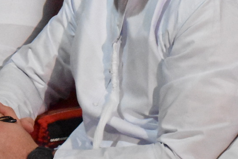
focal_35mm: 365
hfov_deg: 5.6
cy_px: -63
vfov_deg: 3.8
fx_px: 2413
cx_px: 106
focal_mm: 58
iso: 12800
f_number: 5
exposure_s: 1/50
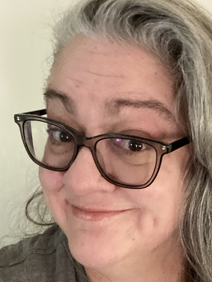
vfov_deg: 35.7
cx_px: 161
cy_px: 224
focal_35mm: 52
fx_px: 425
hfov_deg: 27.6
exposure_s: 1/30
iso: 640
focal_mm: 2.71
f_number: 2.2
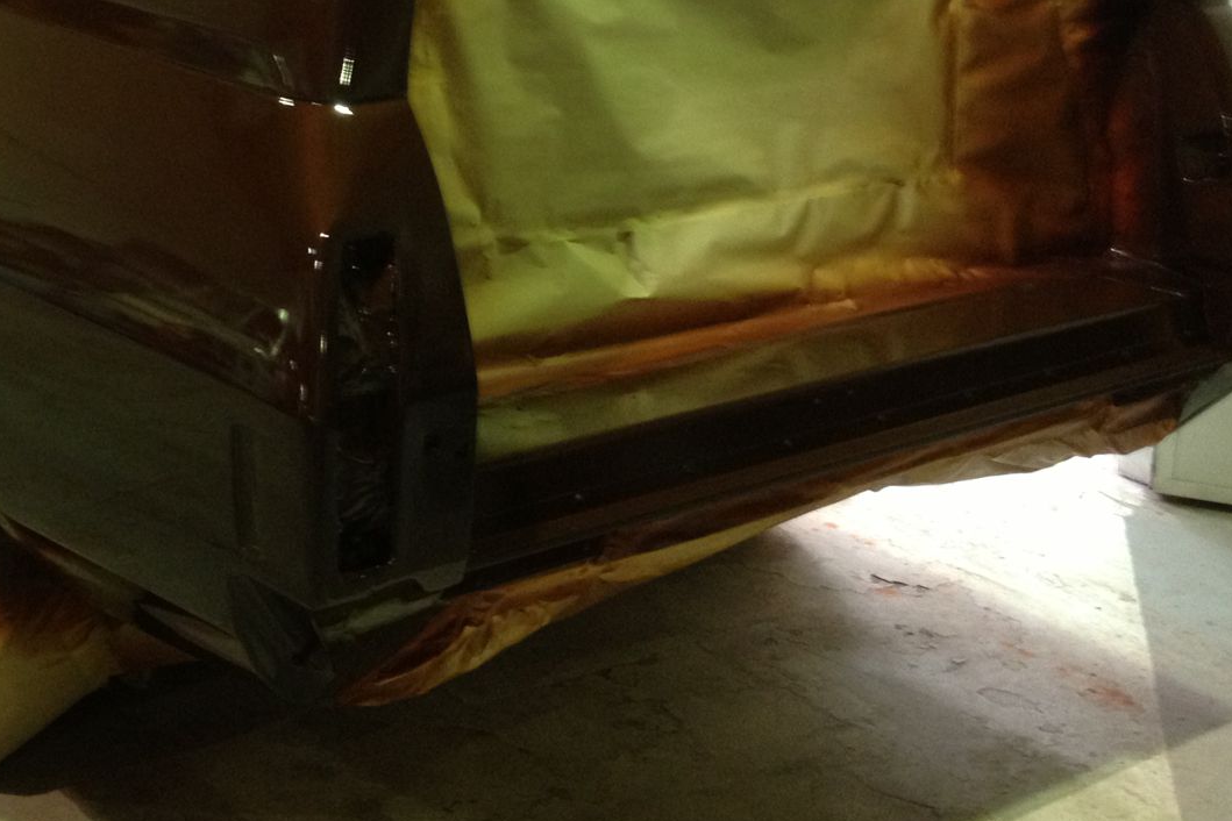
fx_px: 2258
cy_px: 92
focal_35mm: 66
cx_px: 250
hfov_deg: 29.8
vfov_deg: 20.2
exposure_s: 1/20
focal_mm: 4.28
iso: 160
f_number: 2.4
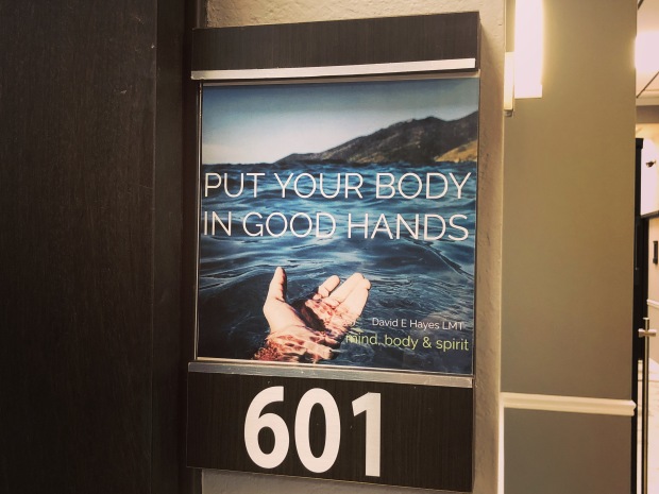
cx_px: 330
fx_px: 533
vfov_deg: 49.7
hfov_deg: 63.4
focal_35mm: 28
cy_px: 247
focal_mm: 3.99
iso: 80
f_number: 1.8
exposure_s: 1/15
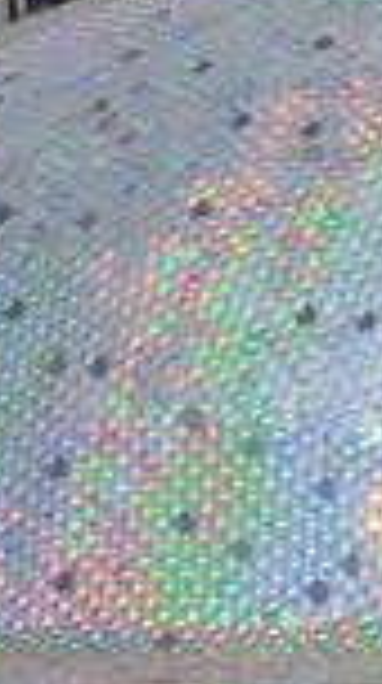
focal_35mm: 346
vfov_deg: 6.0
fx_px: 6251
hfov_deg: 3.2
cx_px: 2009
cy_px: 1640
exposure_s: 1/400
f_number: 10
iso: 100
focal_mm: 25
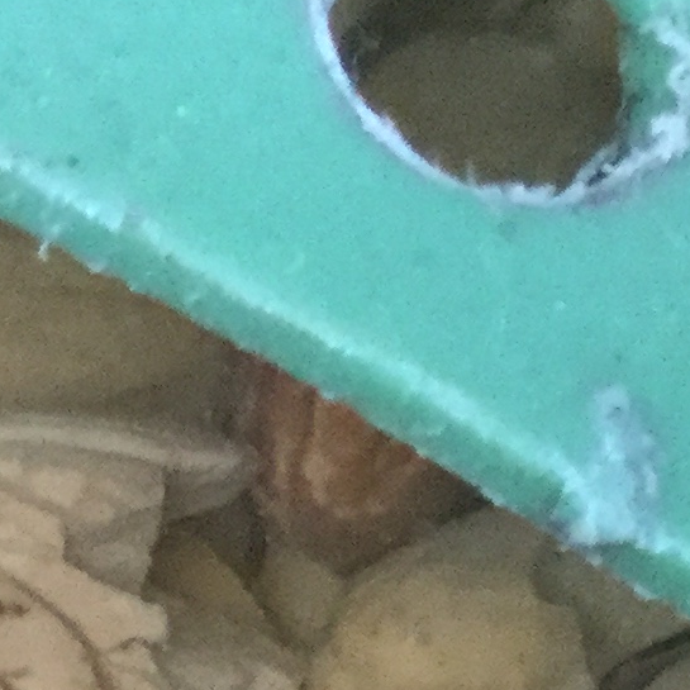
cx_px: -1014
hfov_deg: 9.4
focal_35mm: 164
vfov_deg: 10.0
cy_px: 1333
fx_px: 3698
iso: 160
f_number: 2.4
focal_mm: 3.3
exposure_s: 1/30
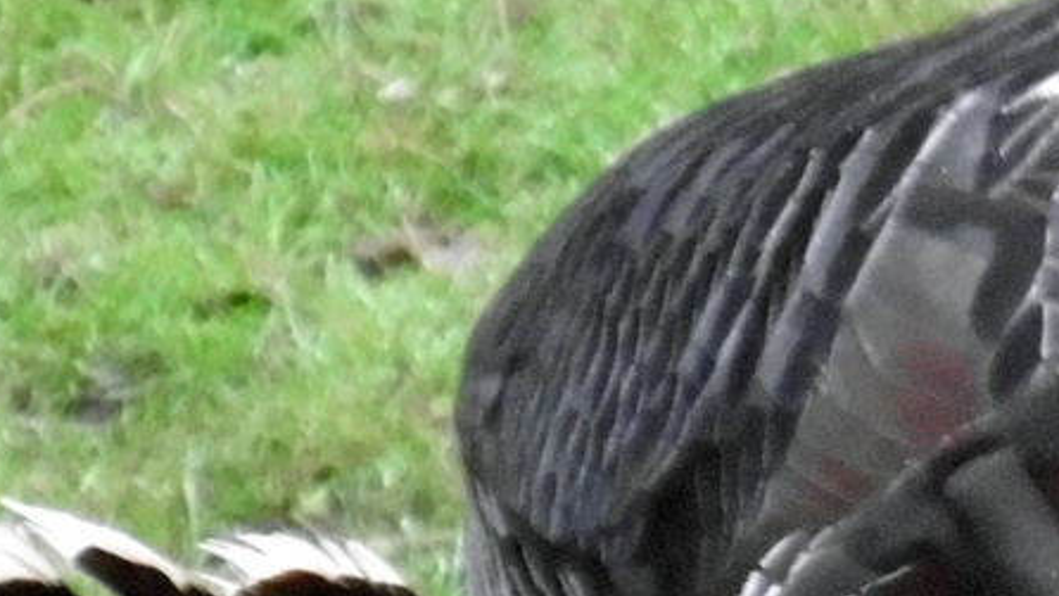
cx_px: 1201
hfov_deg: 2.8
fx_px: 21428
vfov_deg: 1.6
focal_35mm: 763
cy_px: 1183
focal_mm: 38.8
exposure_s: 1/160
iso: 800
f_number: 5.8
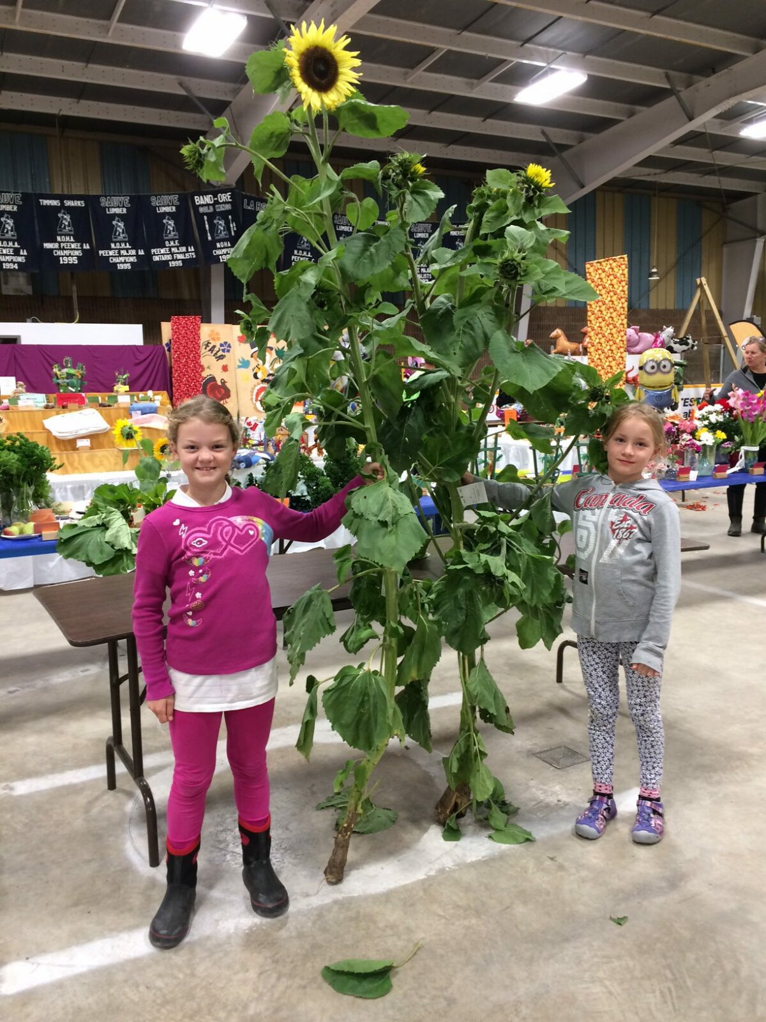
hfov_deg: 48.2
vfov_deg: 61.7
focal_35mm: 29
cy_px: 511
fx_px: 856
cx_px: 383
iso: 64
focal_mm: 4.15
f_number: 2.2
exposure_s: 1/30
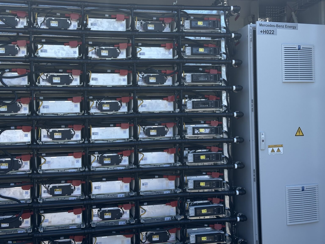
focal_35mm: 48
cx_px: 162
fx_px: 451
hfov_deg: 39.7
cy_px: 122
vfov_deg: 30.3
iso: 64
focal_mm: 6.86
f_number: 1.78
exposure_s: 1/1212
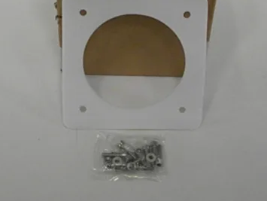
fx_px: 548
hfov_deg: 27.4
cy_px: -30
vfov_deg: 19.7
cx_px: 137
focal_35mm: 71
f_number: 7
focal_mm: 5
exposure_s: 1/275
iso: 720
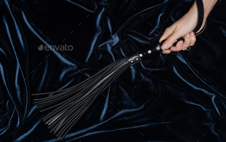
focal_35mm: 52
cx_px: 113
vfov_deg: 24.9
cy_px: 66
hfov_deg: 38.8
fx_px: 320
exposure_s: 1/160
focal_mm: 50
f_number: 9
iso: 125
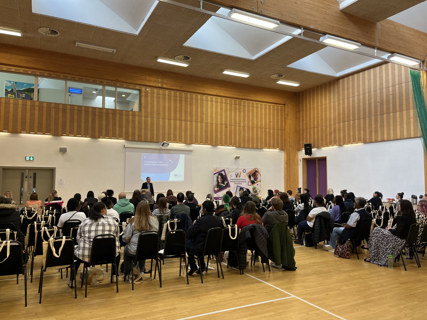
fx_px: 321
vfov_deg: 53.1
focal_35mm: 26
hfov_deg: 67.3
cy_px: 160
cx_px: 214
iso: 64
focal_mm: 5.1
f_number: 1.6
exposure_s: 1/100
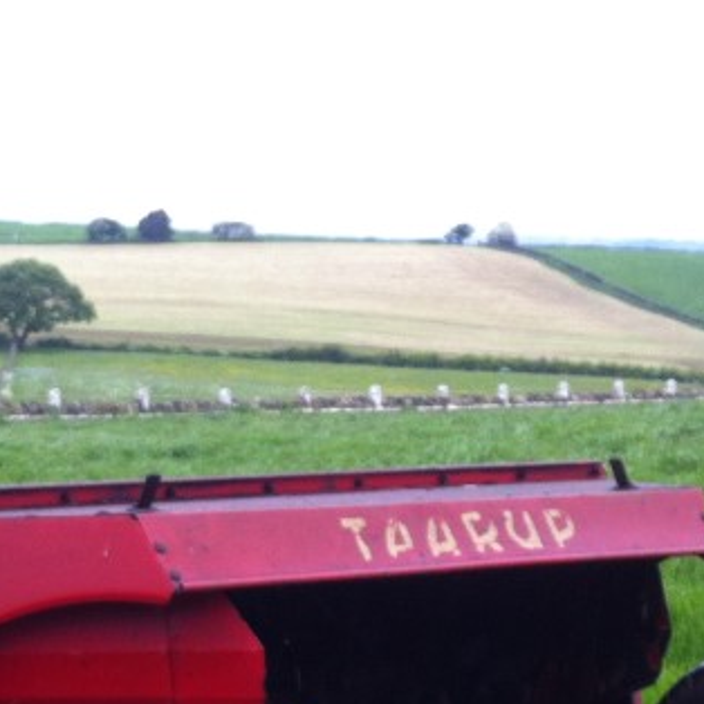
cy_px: 762
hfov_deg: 17.2
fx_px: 2324
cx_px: 287
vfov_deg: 16.7
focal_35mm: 101
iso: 80
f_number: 2.8
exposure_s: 1/120
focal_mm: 3.85
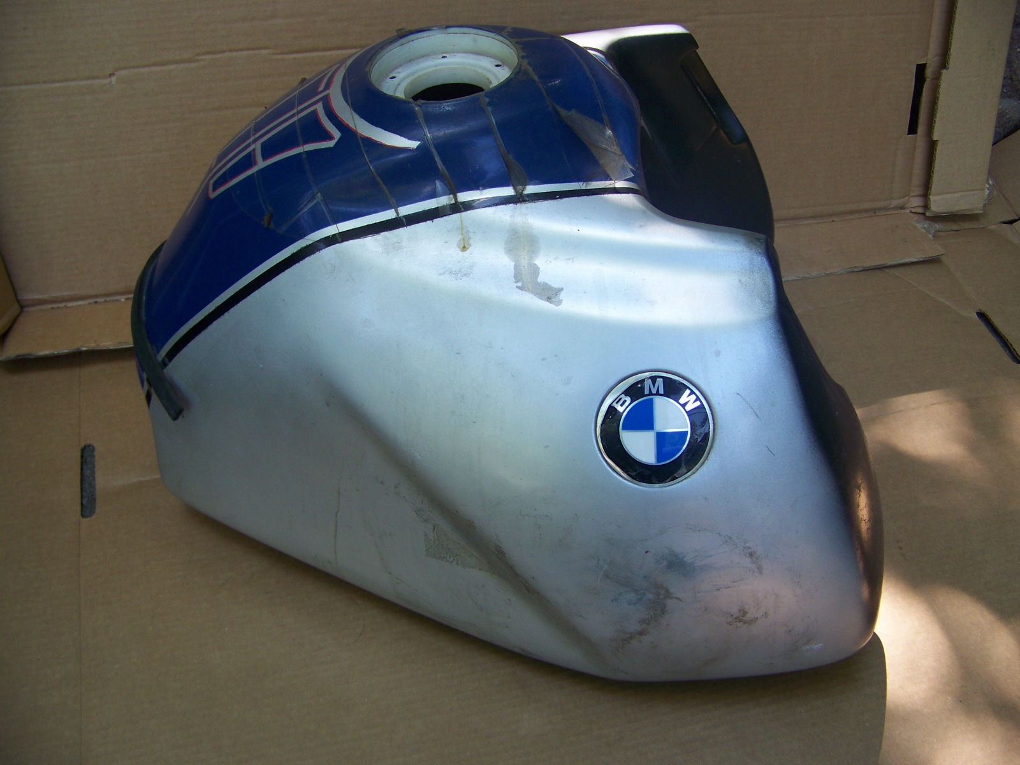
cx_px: 510
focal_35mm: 36
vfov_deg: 39.7
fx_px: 1061
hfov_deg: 51.4
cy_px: 382
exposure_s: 1/60
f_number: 2.8
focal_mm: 5.85
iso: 64
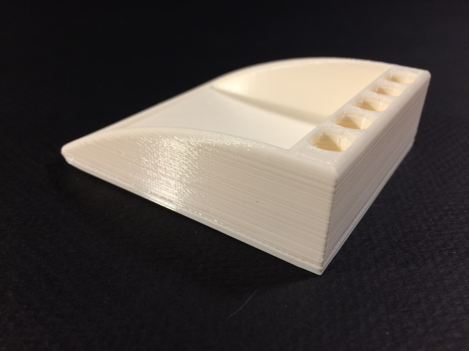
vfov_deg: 48.2
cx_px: 234
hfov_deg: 61.7
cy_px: 176
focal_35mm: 29
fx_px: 393
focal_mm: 4.15
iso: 32
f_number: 2.2
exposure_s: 1/30
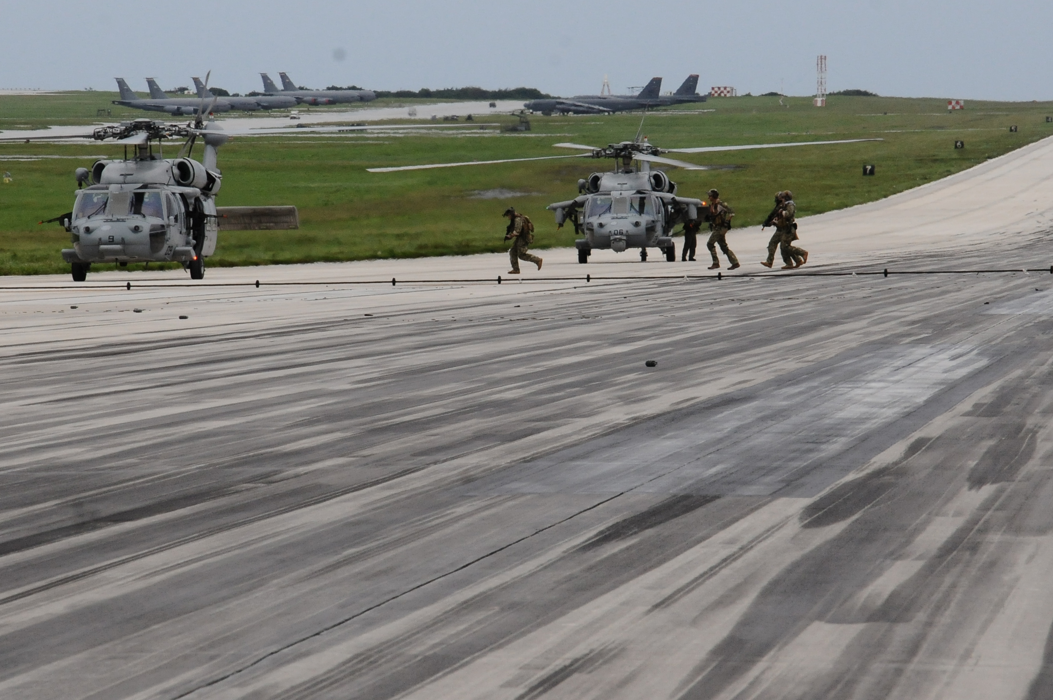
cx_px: 526
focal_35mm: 158
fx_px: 4601
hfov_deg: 13.1
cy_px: 350
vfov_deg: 8.7
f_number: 16
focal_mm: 105
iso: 800
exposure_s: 1/1000
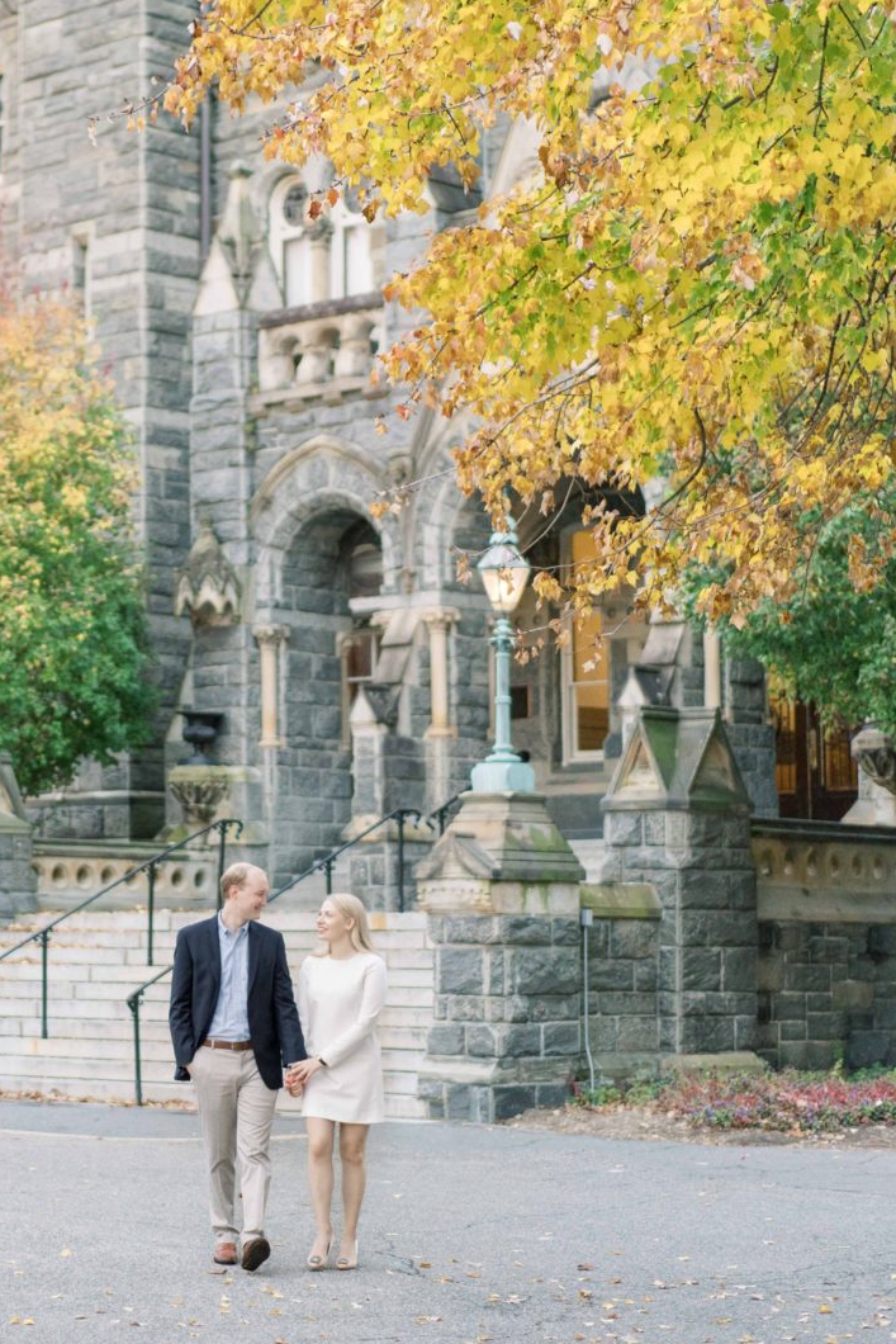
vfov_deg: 24.5
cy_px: 671
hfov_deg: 16.2
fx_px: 3097
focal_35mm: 83
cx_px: 16
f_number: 2
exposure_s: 1/800
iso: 1250
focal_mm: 55
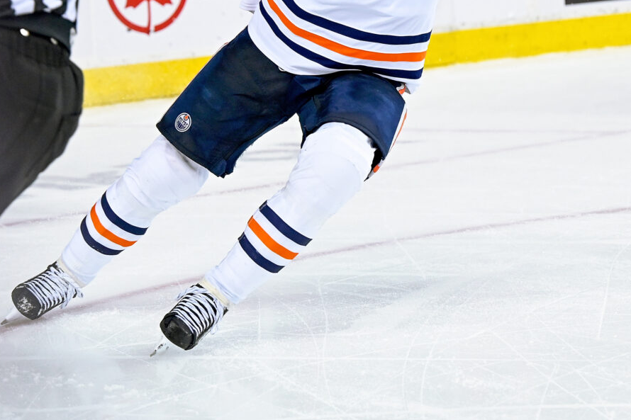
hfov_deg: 12.8
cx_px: 392
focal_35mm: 161
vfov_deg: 8.5
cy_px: -1
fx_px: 2821
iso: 2000
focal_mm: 70
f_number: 2.8
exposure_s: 1/1600
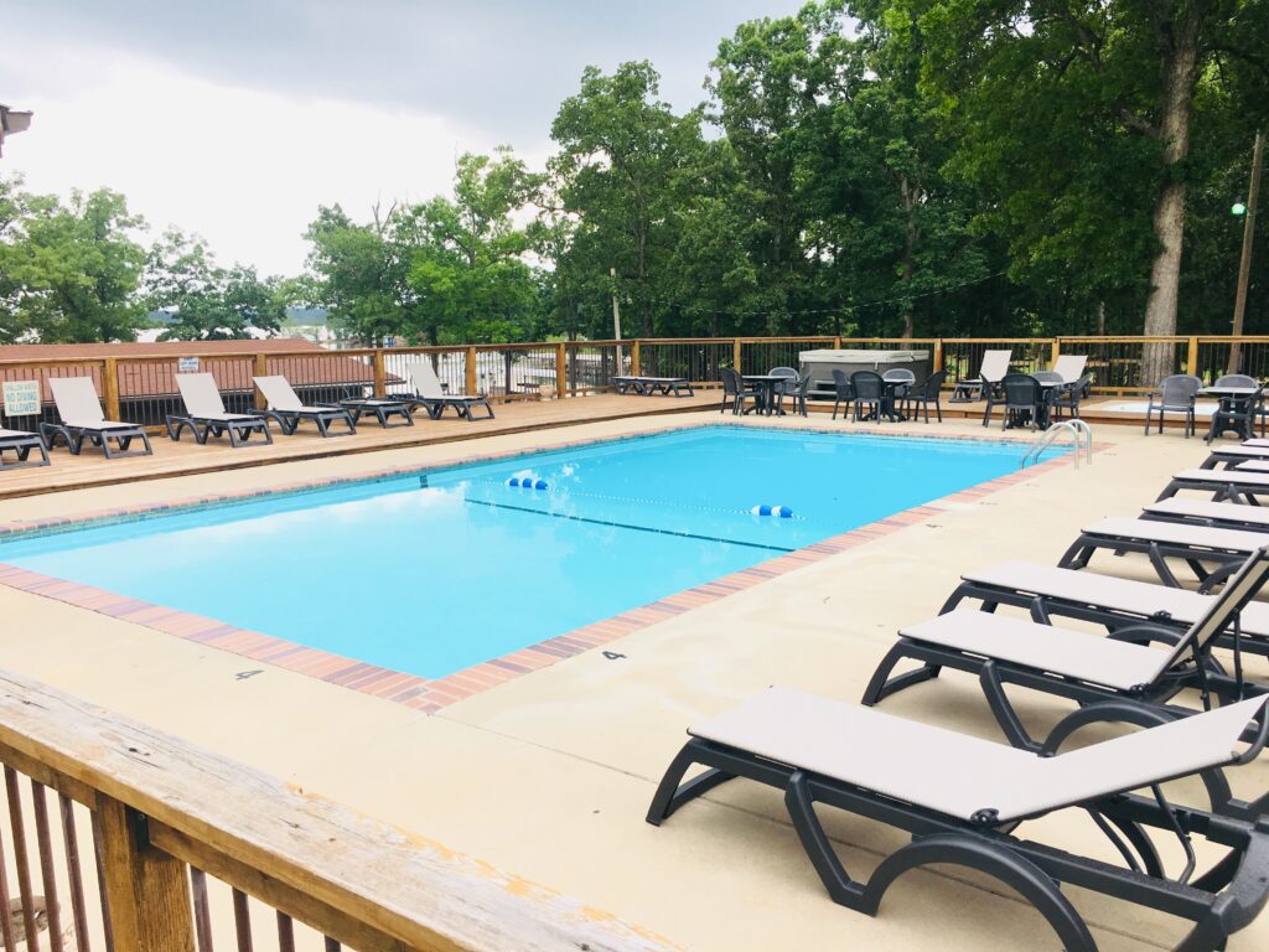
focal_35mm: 29
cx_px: 634
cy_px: 476
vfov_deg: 48.2
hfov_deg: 61.7
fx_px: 1063
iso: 25
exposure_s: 1/249
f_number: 2.2
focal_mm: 4.15
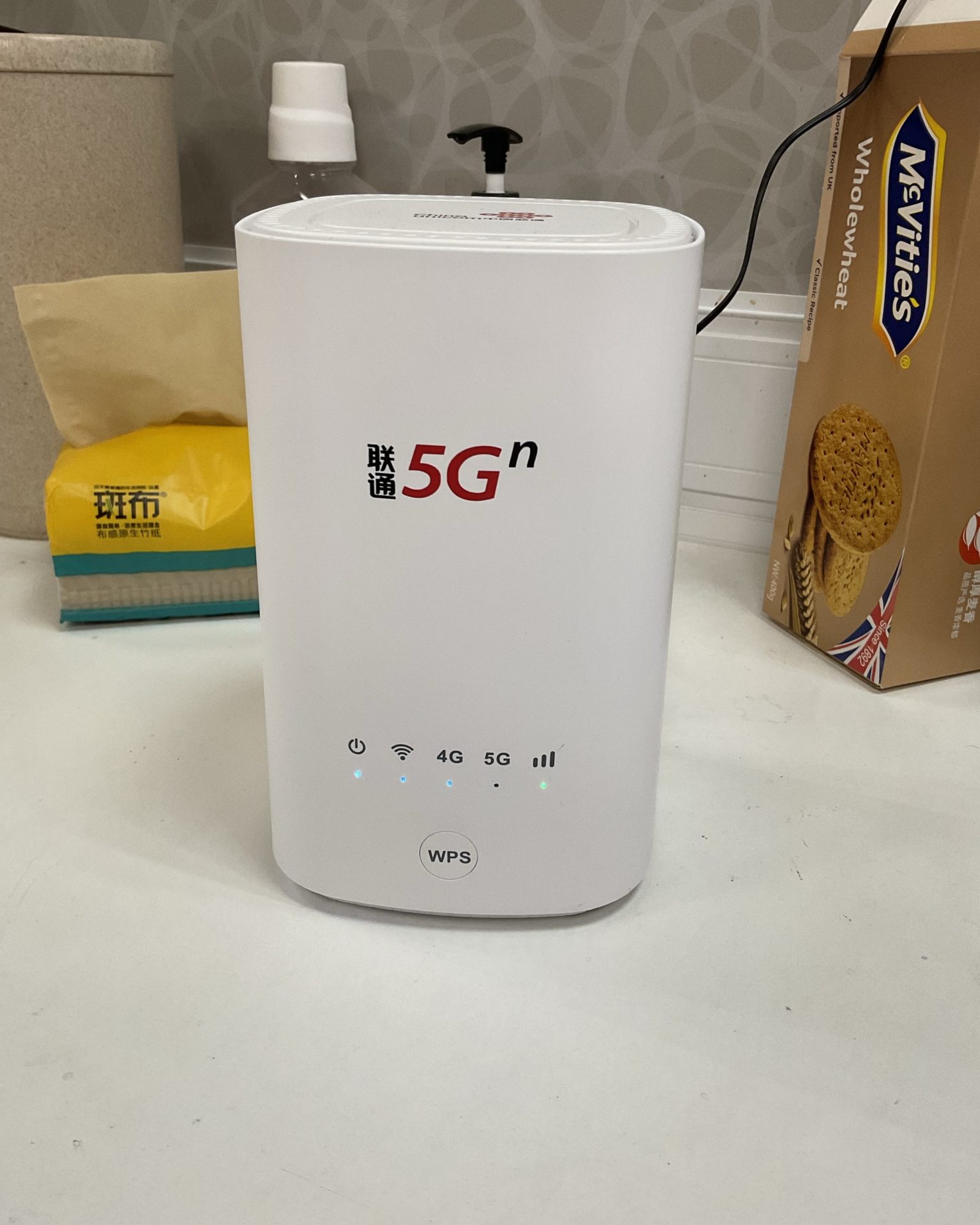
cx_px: 499
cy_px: 595
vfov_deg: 57.2
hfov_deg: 47.1
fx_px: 1124
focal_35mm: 31
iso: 64
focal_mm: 3
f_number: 1.8
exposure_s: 1/51
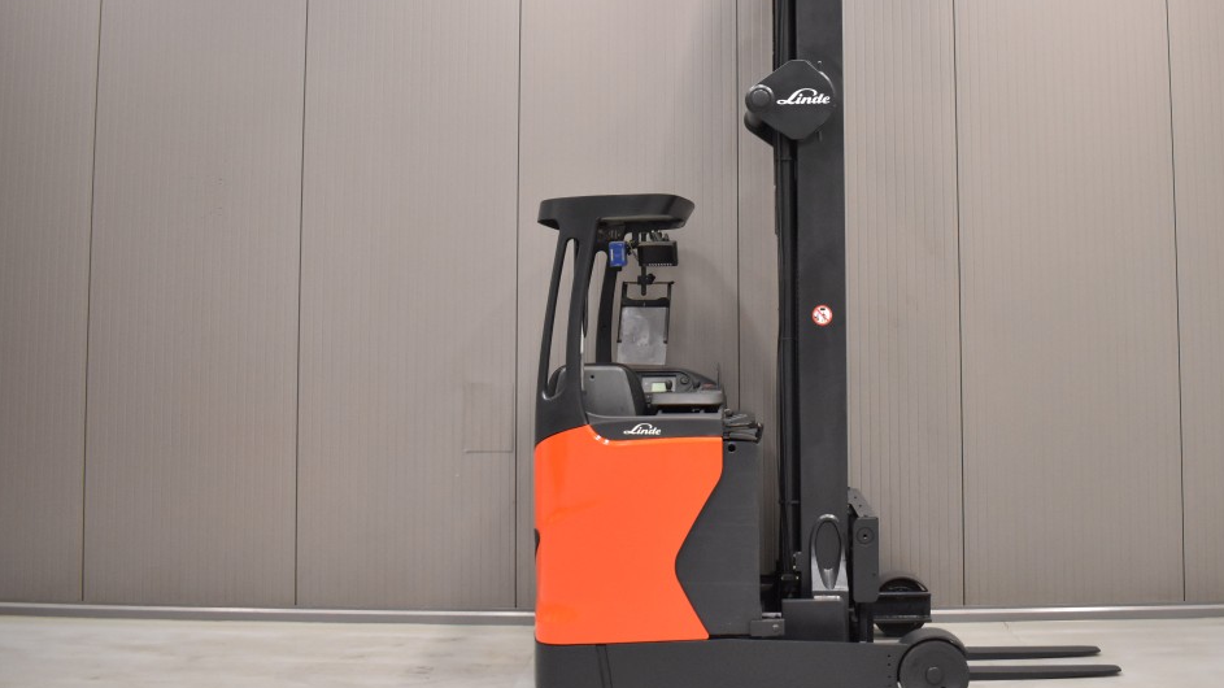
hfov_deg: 50.1
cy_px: 196
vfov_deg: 29.3
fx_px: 1298
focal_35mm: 40
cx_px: 752
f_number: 4
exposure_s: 1/50
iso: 1600
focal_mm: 20
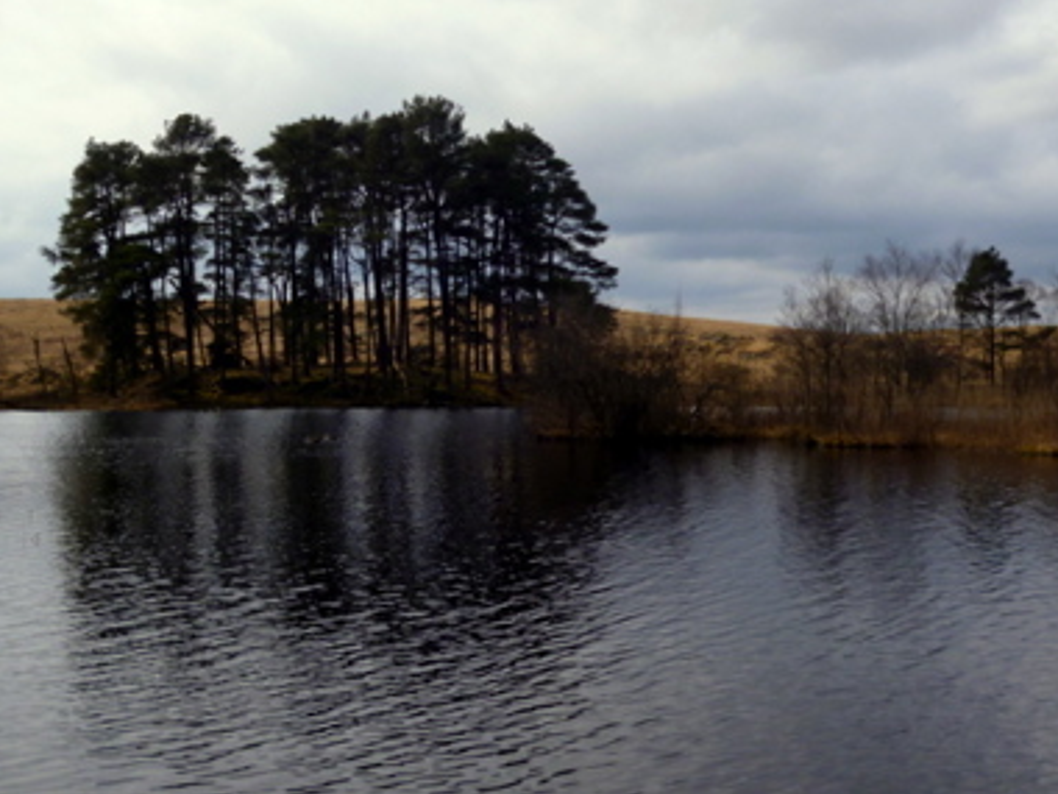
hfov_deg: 38.9
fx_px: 1498
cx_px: 494
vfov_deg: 29.7
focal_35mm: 49
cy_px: 354
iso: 100
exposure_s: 1/100
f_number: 10
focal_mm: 6.4
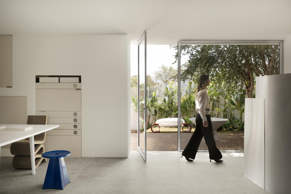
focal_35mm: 30
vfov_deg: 43.5
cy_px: 97
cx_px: 146
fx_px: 243
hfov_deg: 61.8
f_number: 11
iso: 160
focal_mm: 30.1
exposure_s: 1/30
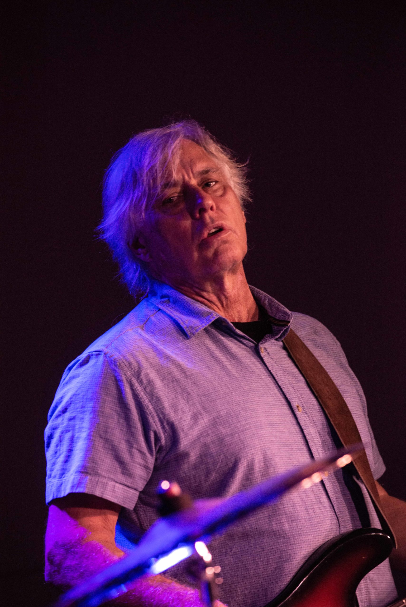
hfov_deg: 6.9
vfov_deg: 10.3
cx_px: 203
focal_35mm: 200
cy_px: 304
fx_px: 3380
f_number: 5.6
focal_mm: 200
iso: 2500
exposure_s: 1/125
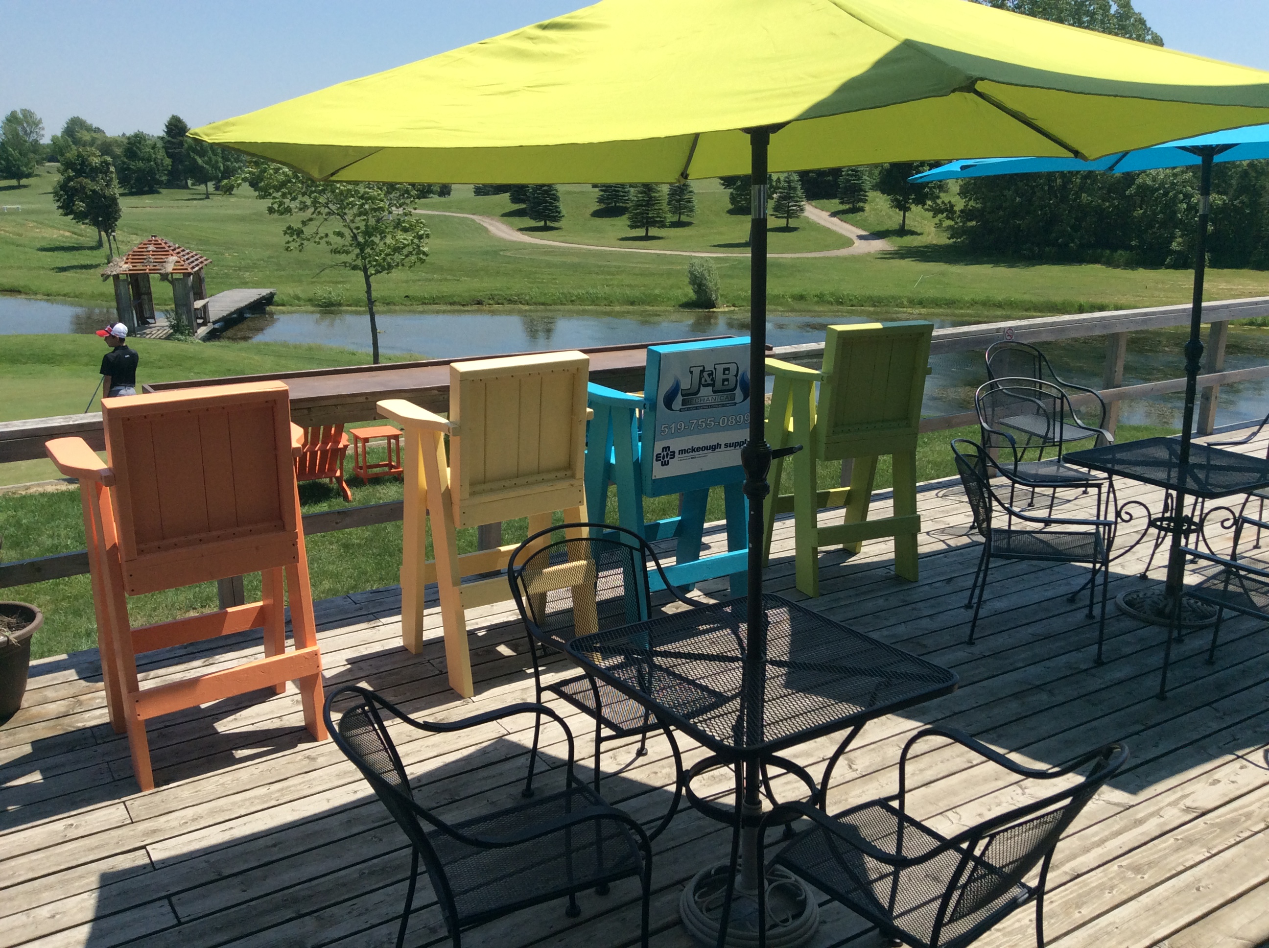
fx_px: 1171
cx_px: 634
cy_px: 474
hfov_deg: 56.9
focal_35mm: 32
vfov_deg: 44.1
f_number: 2.4
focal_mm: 3.3
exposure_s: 1/1789
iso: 32
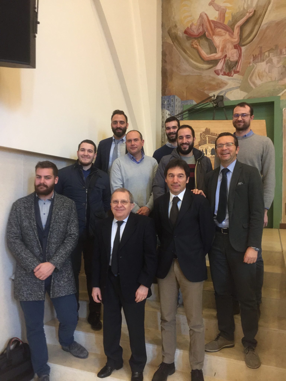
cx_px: 143
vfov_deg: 61.7
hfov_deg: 48.2
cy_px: 190
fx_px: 319
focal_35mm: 29
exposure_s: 1/17
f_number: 2.2
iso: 250
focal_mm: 4.15
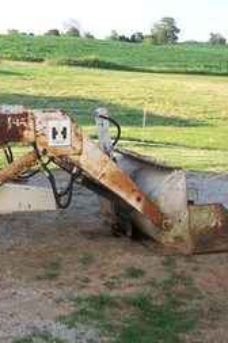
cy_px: 171
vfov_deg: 38.9
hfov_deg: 25.3
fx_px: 486
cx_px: 7
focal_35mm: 51
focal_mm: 6
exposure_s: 1/221
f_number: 2.7
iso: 80
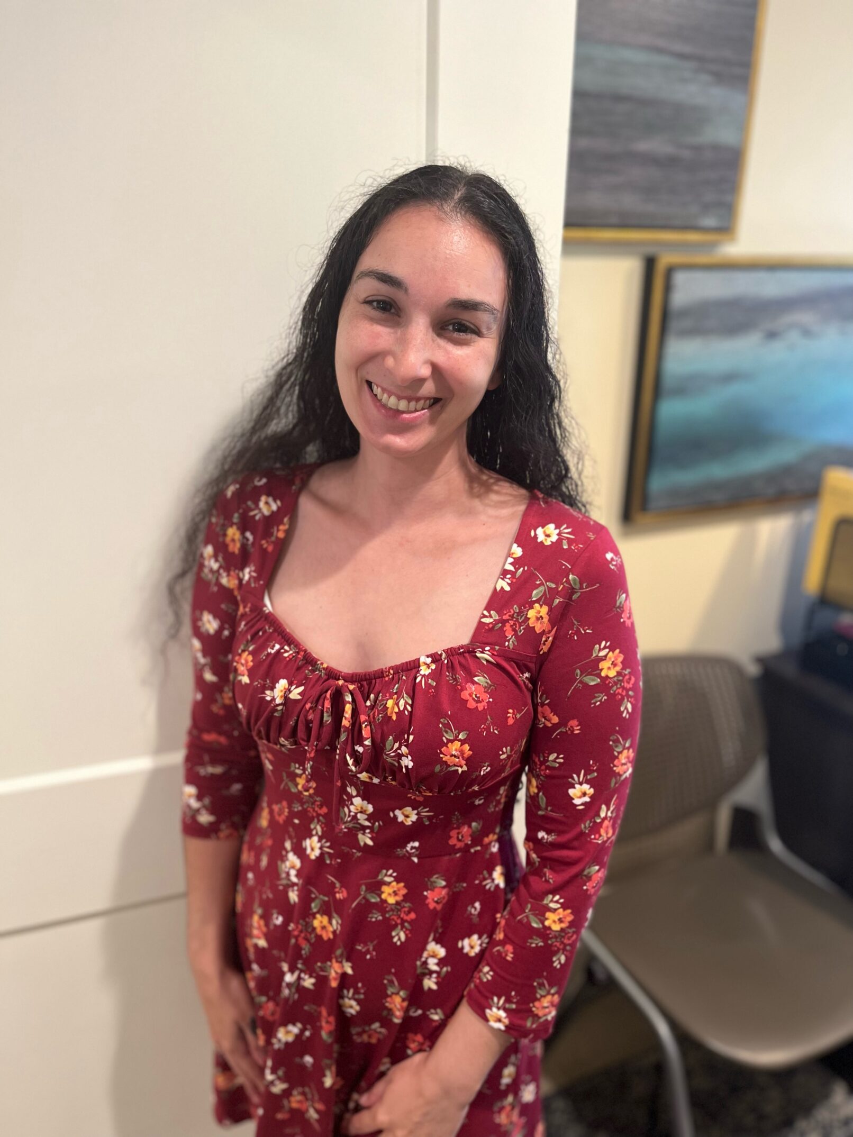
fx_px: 854
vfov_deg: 67.3
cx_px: 426
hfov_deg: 53.1
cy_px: 568
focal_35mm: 26
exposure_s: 1/59
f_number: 1.6
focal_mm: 5.1
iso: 250
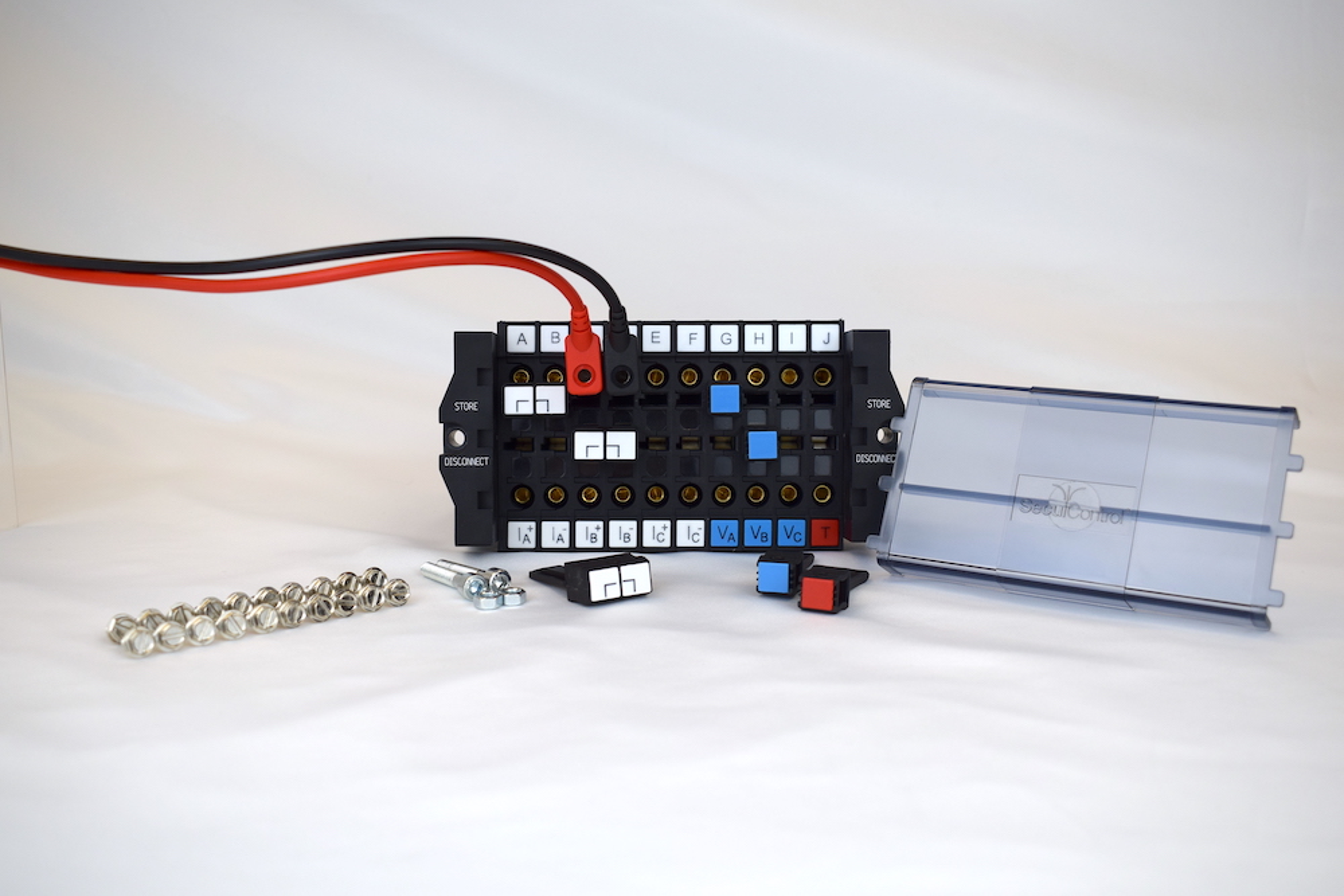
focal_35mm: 39
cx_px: 672
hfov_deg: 49.5
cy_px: 448
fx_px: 1456
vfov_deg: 34.2
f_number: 6.3
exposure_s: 1/200
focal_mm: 26
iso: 200
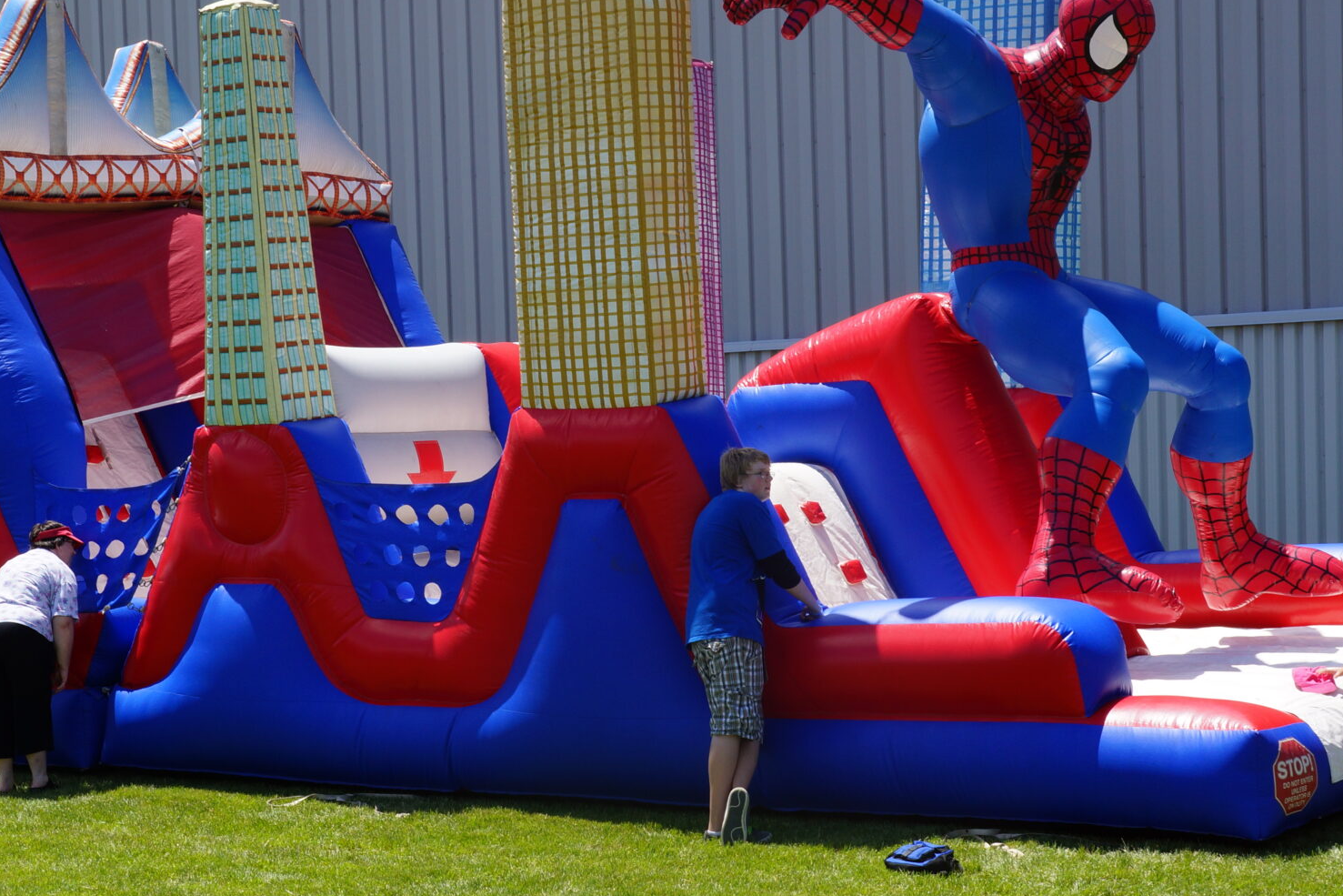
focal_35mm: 78
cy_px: 569
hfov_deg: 25.9
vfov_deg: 17.5
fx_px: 2910
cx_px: 549
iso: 100
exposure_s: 1/125
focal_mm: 30
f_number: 13
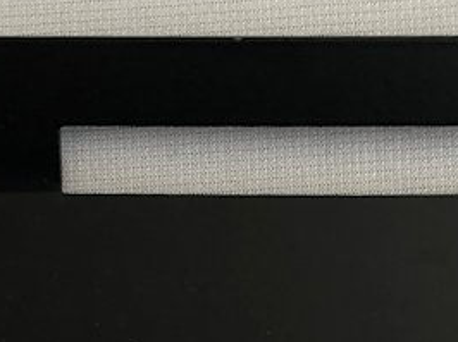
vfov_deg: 12.4
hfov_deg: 17.0
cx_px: 291
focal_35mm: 116
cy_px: 441
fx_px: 1533
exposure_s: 1/20
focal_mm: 3.99
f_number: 1.8
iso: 40
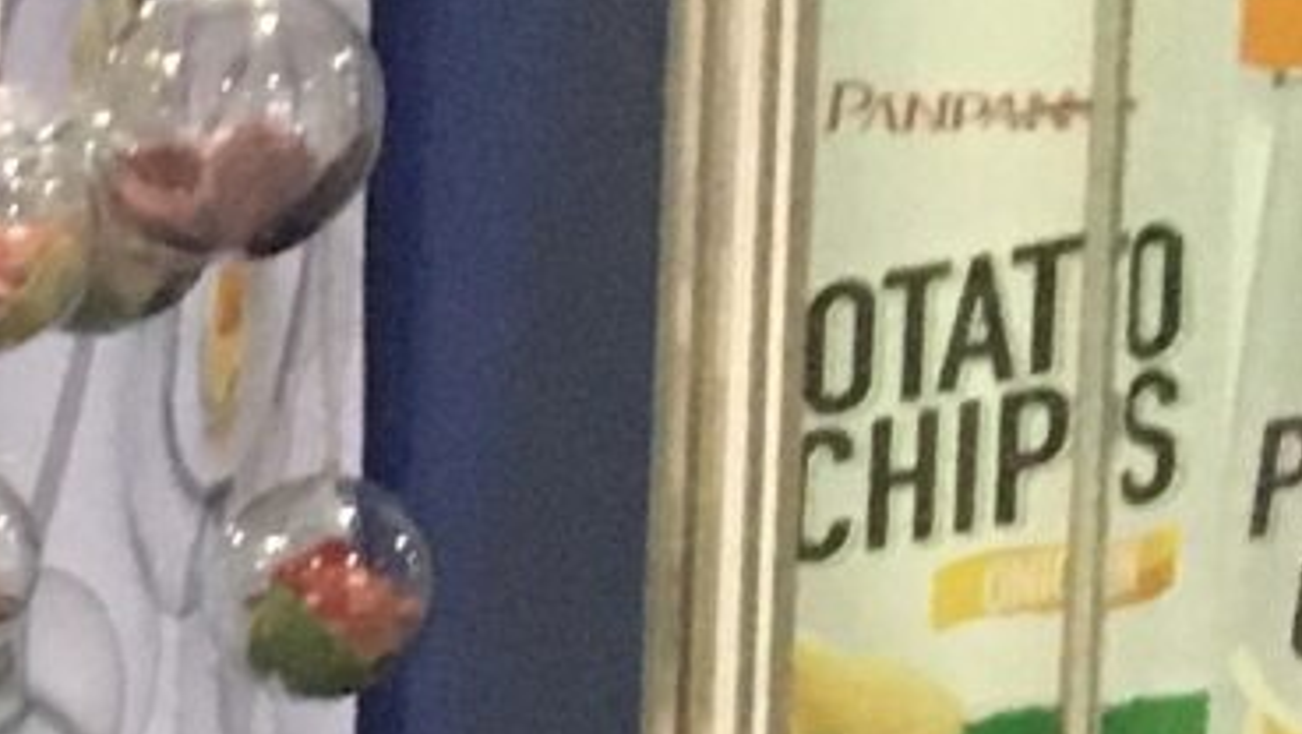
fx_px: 7565
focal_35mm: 219
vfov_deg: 5.3
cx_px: -2459
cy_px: 2011
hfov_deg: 8.4
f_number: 2.2
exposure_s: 1/30
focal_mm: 4.15
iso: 200
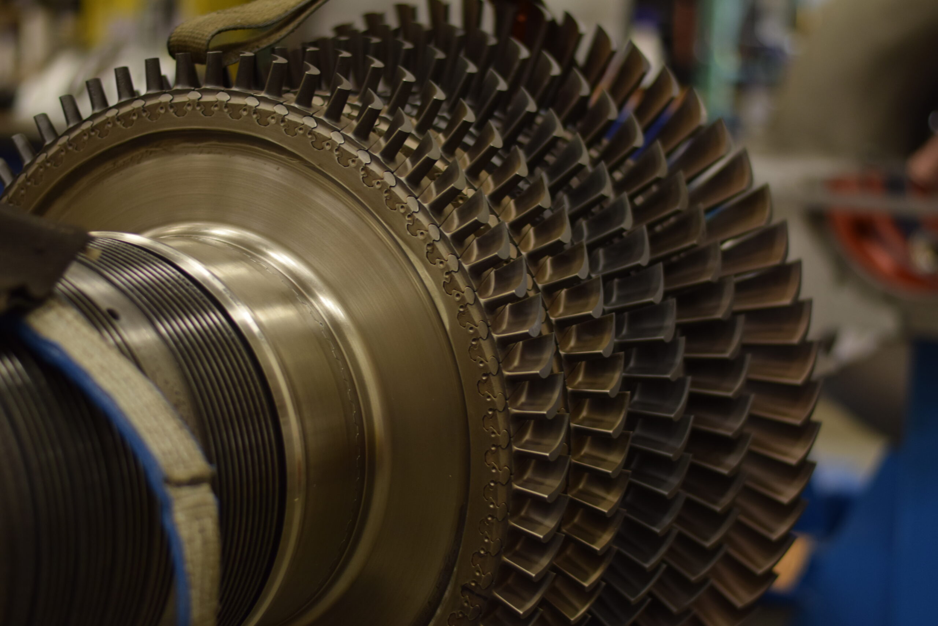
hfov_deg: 27.0
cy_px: 313
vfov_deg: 18.2
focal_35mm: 75
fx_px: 1954
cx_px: 469
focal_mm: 50
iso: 320
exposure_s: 1/80
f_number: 1.8
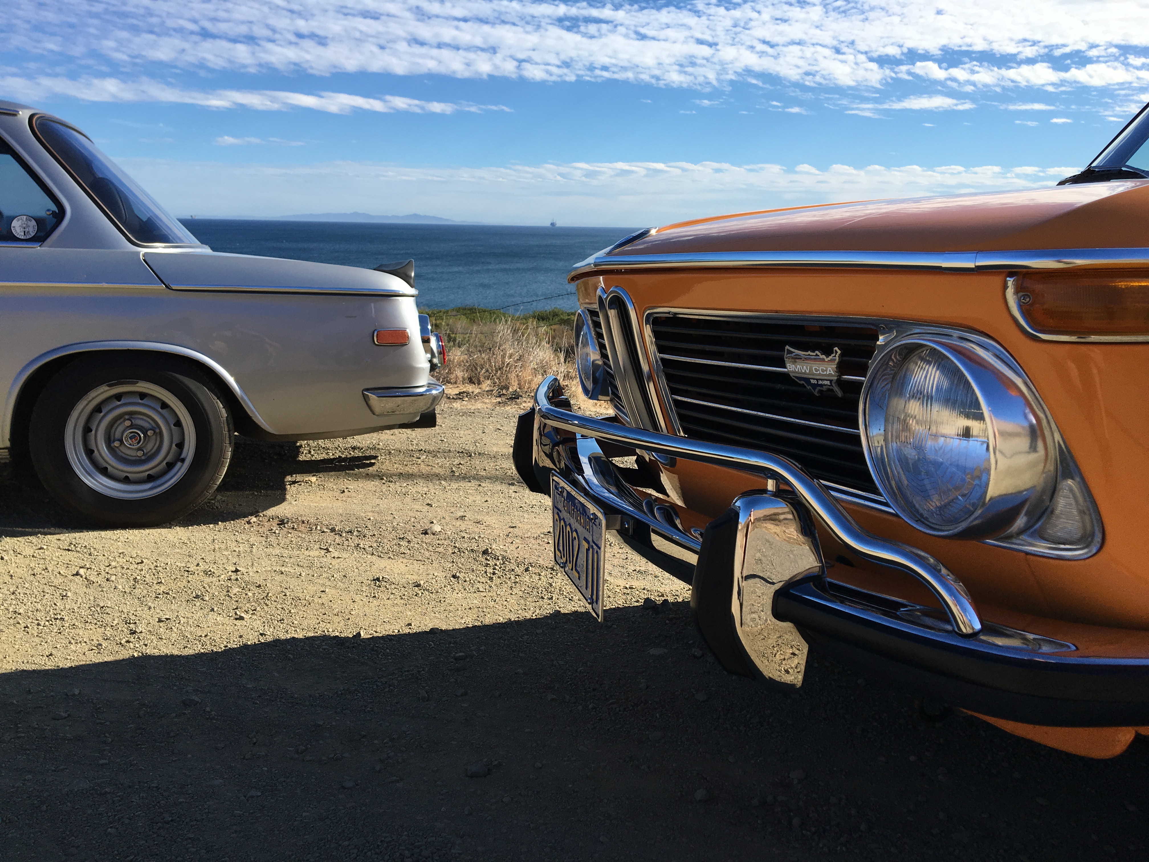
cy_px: 431
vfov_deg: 48.2
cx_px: 574
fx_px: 963
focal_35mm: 29
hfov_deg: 61.7
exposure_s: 1/1789
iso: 25
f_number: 2.2
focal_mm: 4.15
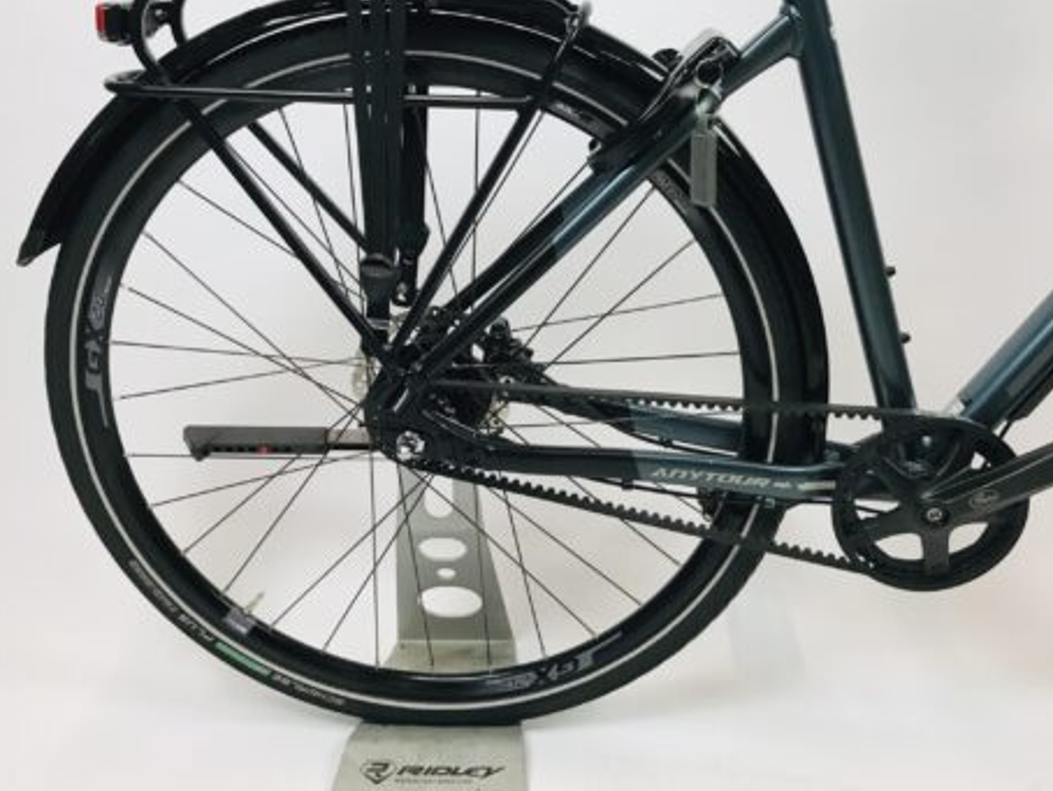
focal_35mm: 37
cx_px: 573
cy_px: 329
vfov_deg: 38.6
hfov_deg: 50.1
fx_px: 1126
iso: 32
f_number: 1.8
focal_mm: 3.99
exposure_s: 1/33
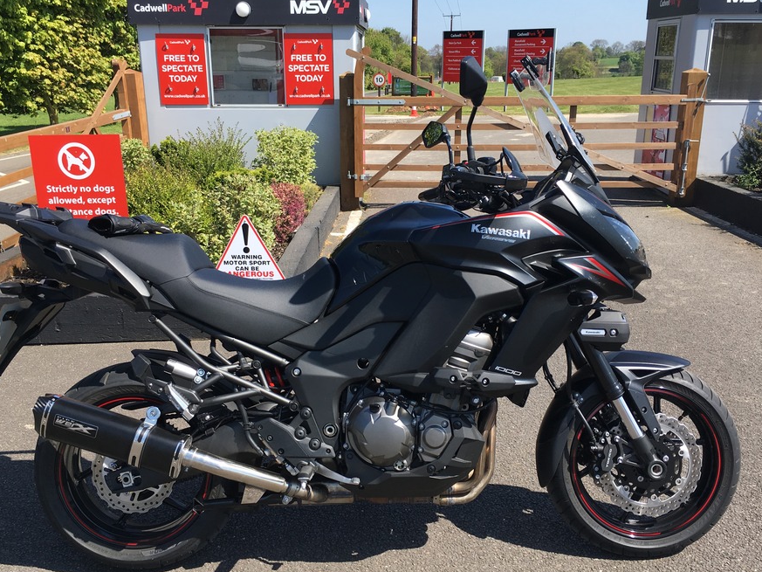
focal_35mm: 34
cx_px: 374
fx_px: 749
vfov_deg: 41.8
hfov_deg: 53.9
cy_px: 281
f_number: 2.2
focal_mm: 4.15
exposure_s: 1/874
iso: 25
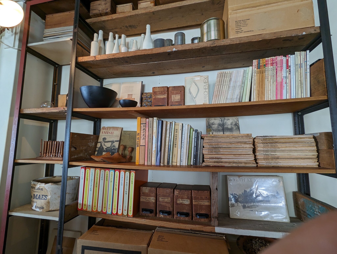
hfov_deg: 94.4
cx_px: 168
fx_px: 156
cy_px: 127
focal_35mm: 16
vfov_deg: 78.2
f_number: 2.2
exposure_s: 1/30
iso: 100
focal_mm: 2.35
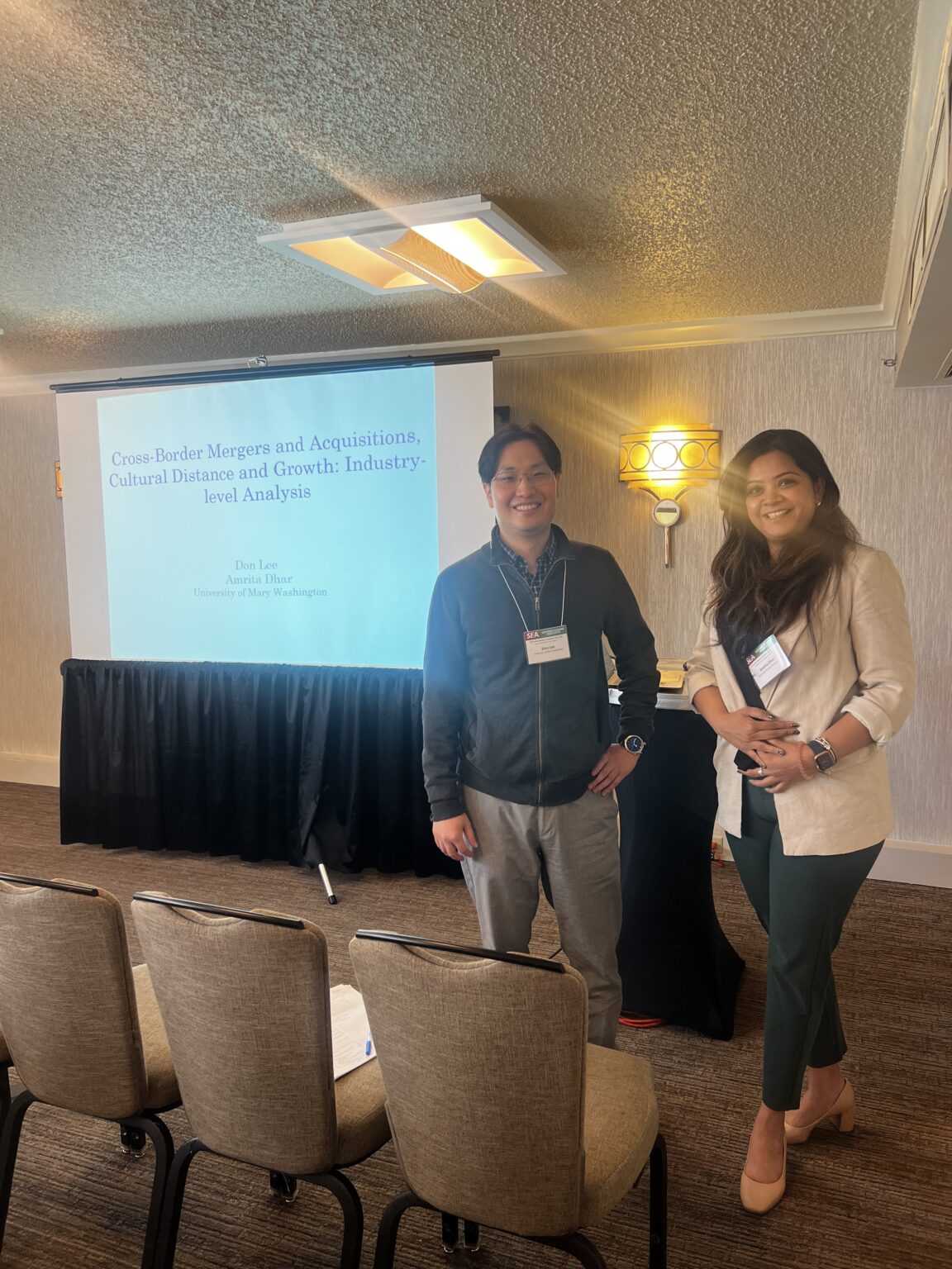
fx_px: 953
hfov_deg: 53.1
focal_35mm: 26
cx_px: 476
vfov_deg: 67.3
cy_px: 634
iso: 64
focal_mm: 5.7
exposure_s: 1/60
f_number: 1.5
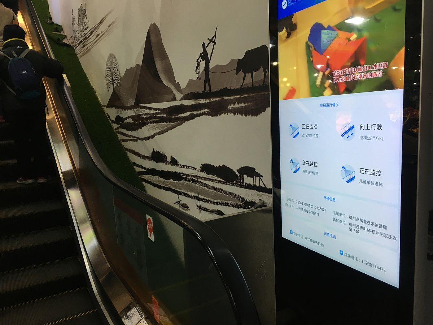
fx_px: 363
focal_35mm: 29
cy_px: 162
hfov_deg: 61.7
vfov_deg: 48.2
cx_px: 216
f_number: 2.2
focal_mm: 4.15
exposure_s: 1/33
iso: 80
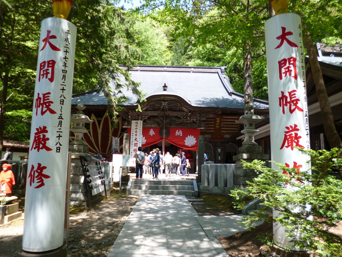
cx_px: 171
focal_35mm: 24
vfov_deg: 56.8
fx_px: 237
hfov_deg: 71.6
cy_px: 128
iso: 100
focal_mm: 4.3
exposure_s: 1/200
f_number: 2.5
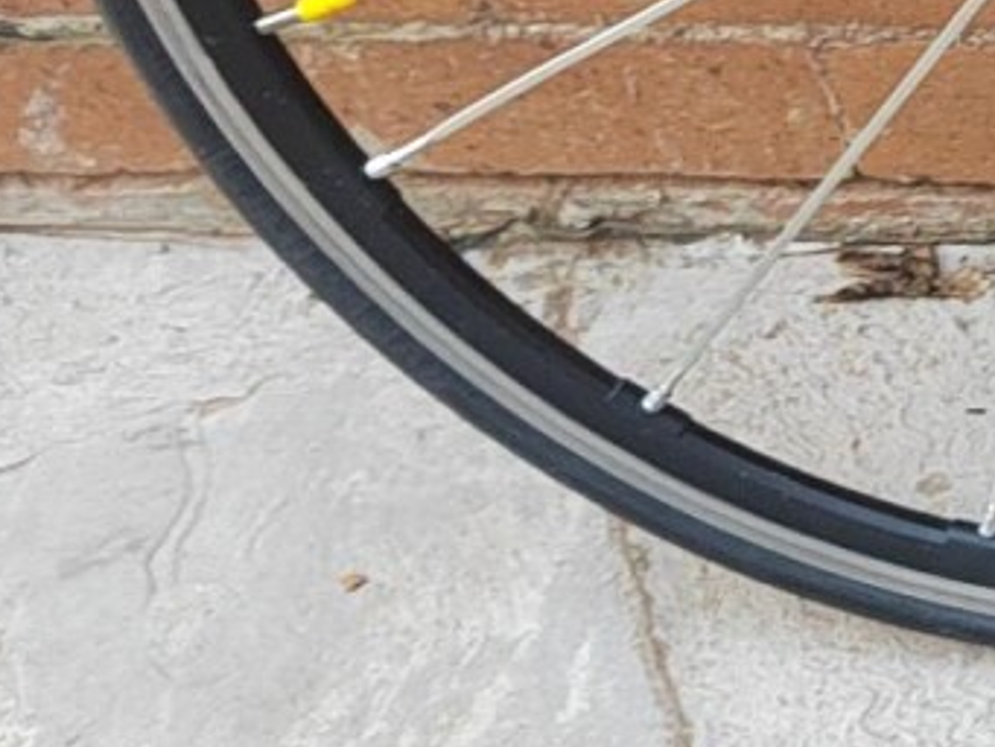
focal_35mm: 108
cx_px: 2083
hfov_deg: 14.5
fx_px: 3105
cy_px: -315
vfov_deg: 13.1
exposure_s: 1/100
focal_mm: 5.52
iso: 1153
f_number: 1.9
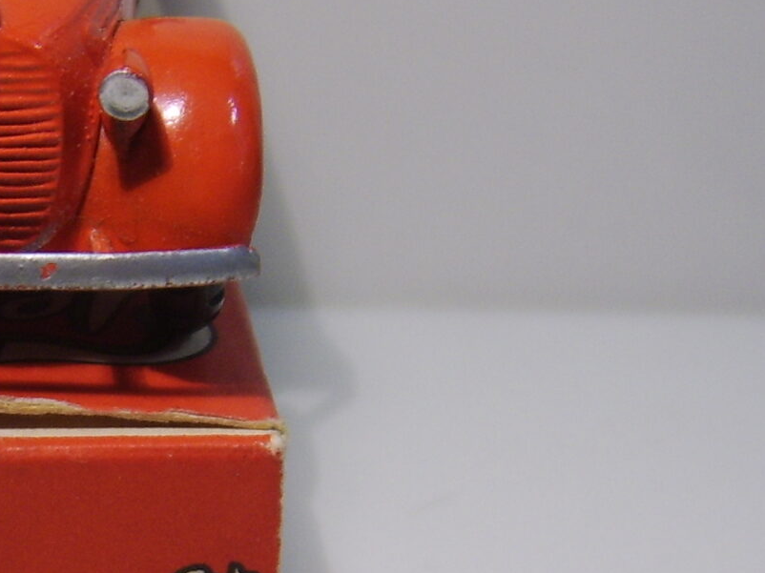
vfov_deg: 14.9
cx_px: -10
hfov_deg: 19.2
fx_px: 2187
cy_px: 393
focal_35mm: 99
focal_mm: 8.13
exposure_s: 1/27
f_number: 2.7
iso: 71
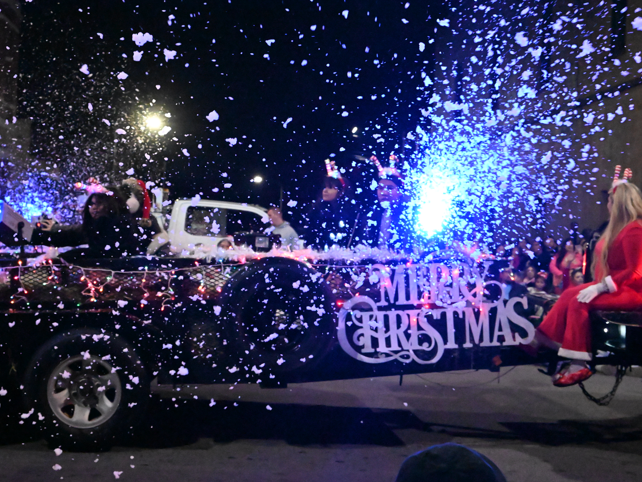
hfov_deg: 34.9
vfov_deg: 26.6
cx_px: 287
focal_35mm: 55
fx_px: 1020
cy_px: 240
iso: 51200
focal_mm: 50
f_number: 8
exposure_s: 1/250
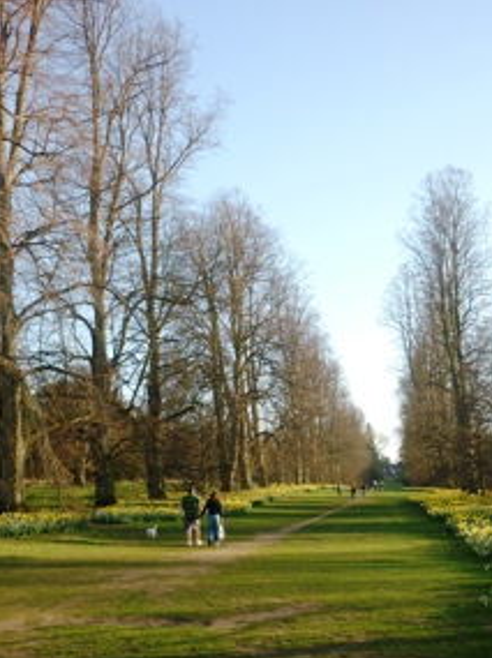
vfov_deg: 41.7
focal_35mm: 45
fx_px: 855
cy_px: 427
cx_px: 313
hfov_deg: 31.9
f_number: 2.8
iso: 80
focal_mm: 5.5
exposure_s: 1/320
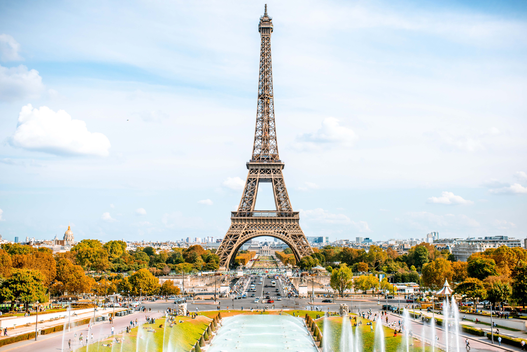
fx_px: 512
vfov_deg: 37.9
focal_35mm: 35
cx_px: 264
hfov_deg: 54.4
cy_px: 176
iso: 100
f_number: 2.5
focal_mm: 35
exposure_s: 1/8000
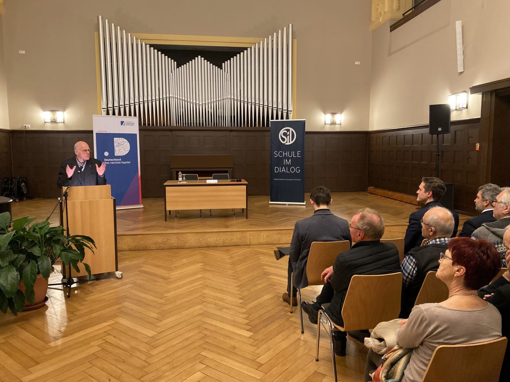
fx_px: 383
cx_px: 255
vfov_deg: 53.1
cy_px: 191
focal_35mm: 26
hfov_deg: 67.3
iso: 400
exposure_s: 1/33
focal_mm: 4.25
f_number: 1.8
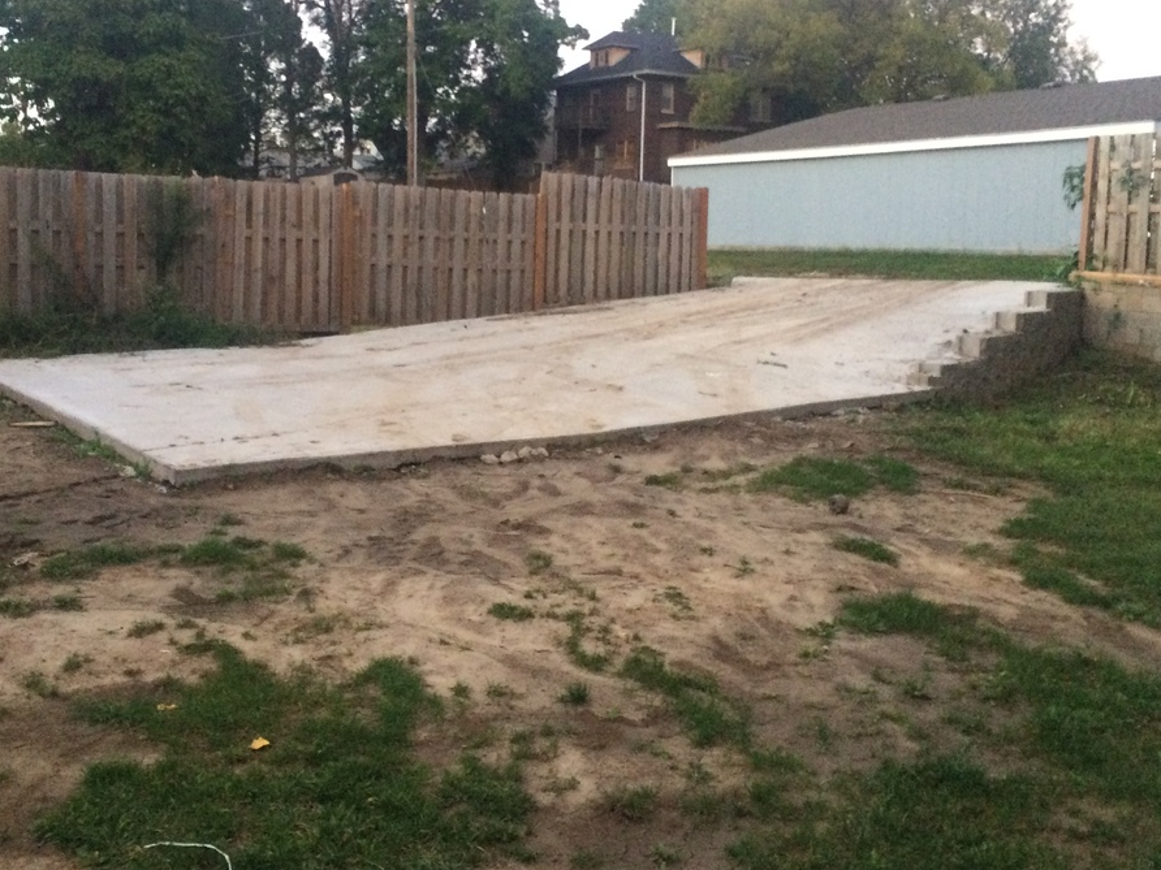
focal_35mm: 39
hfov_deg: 47.8
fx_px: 1308
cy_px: 375
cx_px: 508
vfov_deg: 36.8
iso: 160
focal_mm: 4.15
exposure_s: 1/30
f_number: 2.2
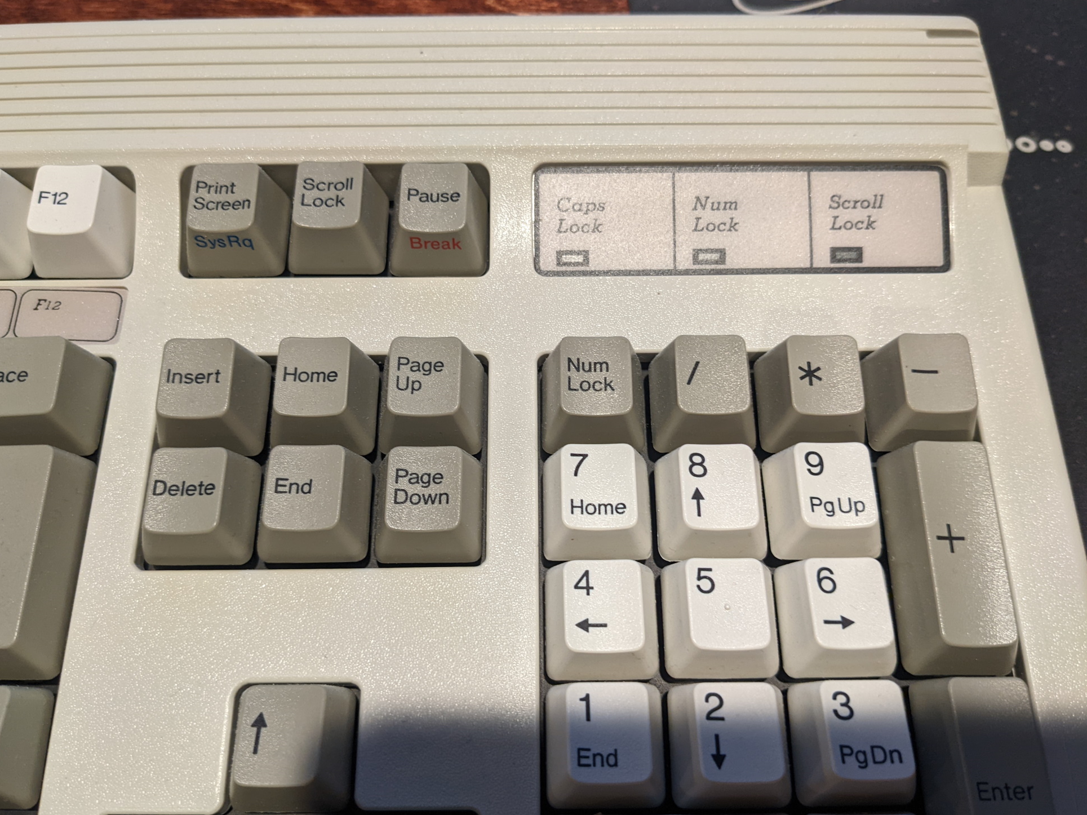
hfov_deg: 63.4
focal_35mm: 28
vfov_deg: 49.7
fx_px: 879
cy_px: 422
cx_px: 526
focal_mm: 4.38
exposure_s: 1/25
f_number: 1.73
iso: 179
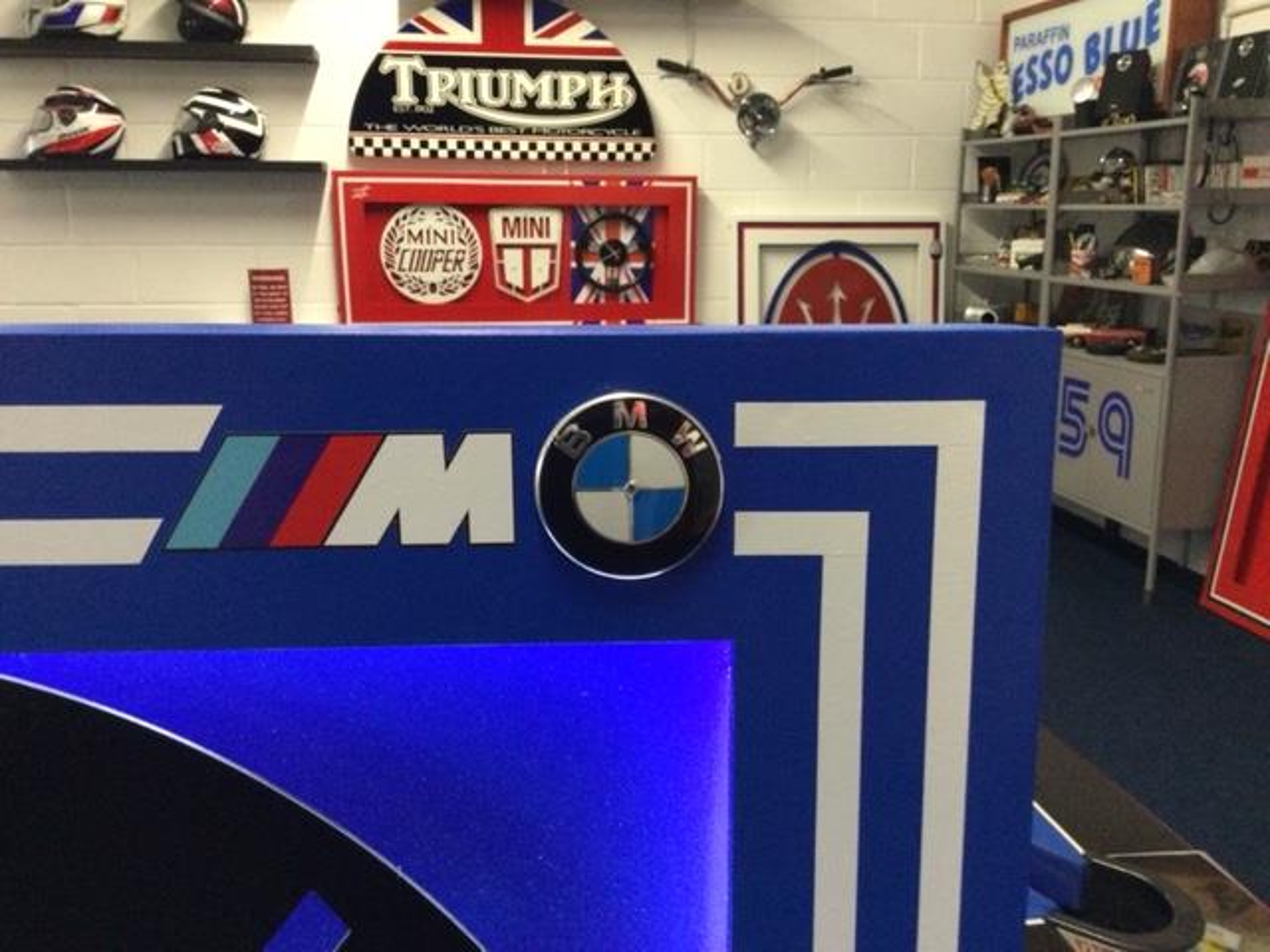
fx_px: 1137
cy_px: 476
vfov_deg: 45.4
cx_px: 635
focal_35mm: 31
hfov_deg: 58.4
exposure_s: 1/17
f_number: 2.4
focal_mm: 3.3
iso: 200
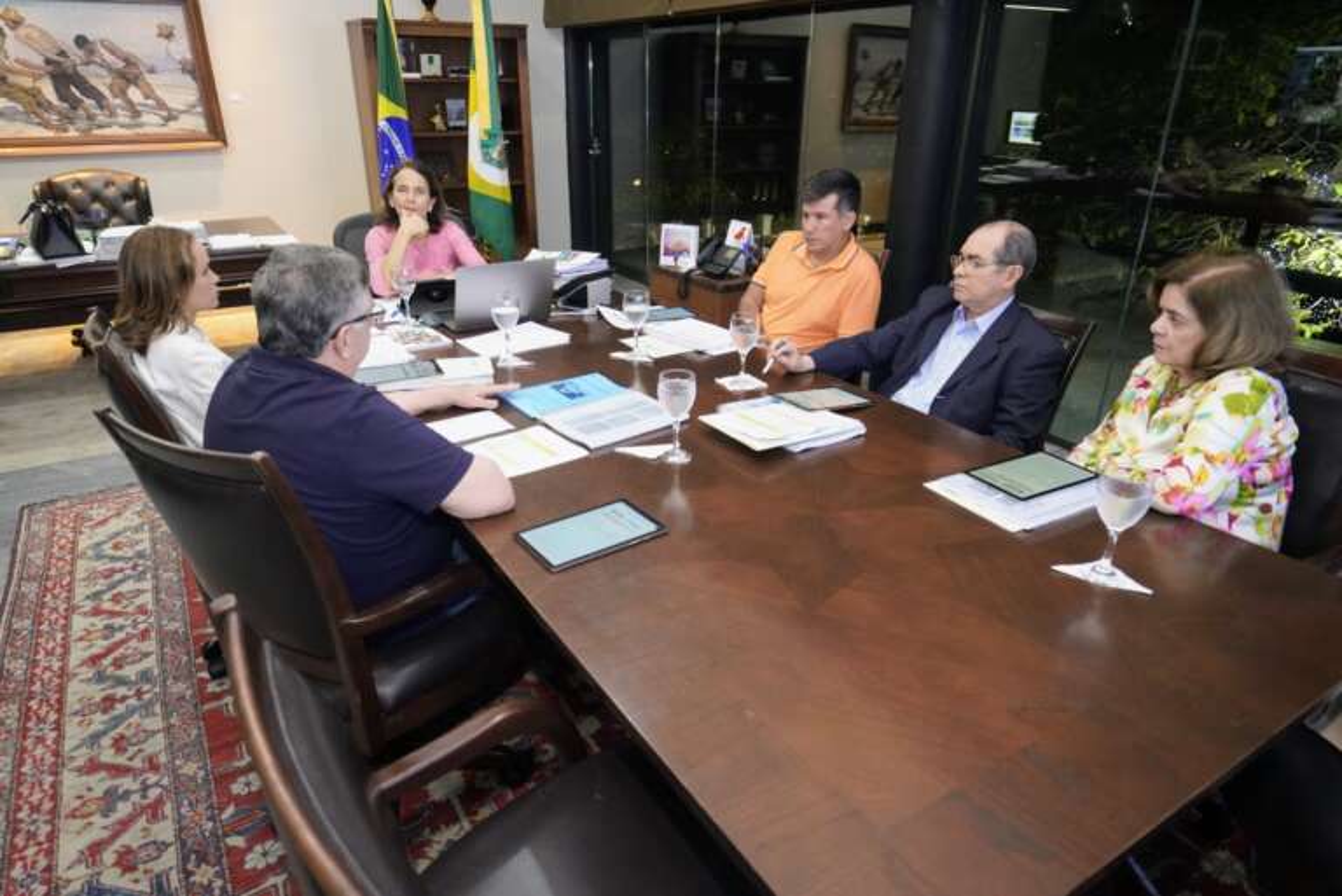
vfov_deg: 57.3
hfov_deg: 78.5
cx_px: 671
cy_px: 448
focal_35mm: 22
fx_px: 821
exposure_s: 1/200
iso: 6400
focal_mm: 22
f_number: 4
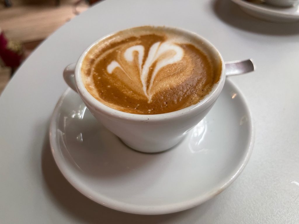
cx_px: 150
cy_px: 112
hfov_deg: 67.3
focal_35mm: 26
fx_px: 225
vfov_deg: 53.1
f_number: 1.6
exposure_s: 1/50
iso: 200
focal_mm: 5.1
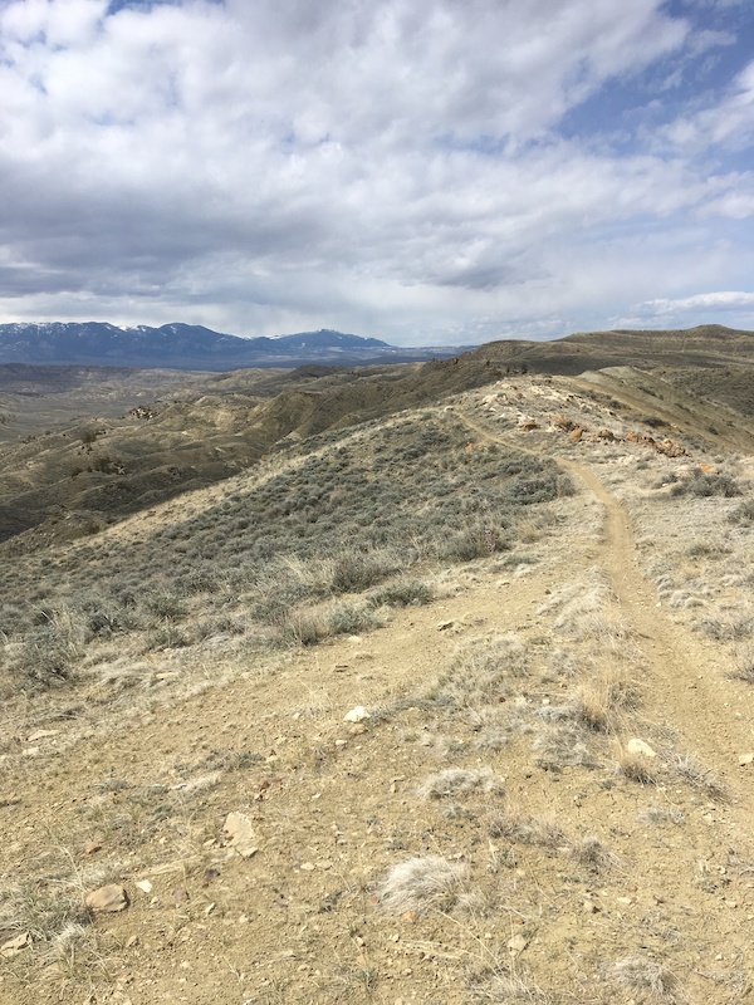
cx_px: 377
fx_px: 842
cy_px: 502
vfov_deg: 61.7
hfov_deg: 48.2
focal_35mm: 29
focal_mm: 4.15
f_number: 2.2
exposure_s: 1/2959
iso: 25
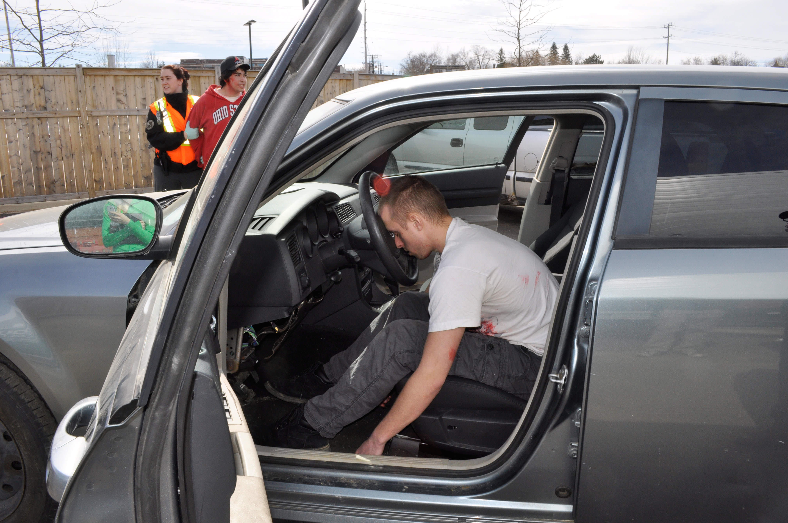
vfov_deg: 47.8
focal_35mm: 27
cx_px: 394
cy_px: 262
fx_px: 590
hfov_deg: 67.4
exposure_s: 1/200
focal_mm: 18
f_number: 16
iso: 400
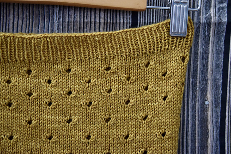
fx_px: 366
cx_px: 116
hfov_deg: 35.1
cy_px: 77
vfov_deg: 23.8
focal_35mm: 57
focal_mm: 38
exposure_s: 1/100
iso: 3200
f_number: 4.8
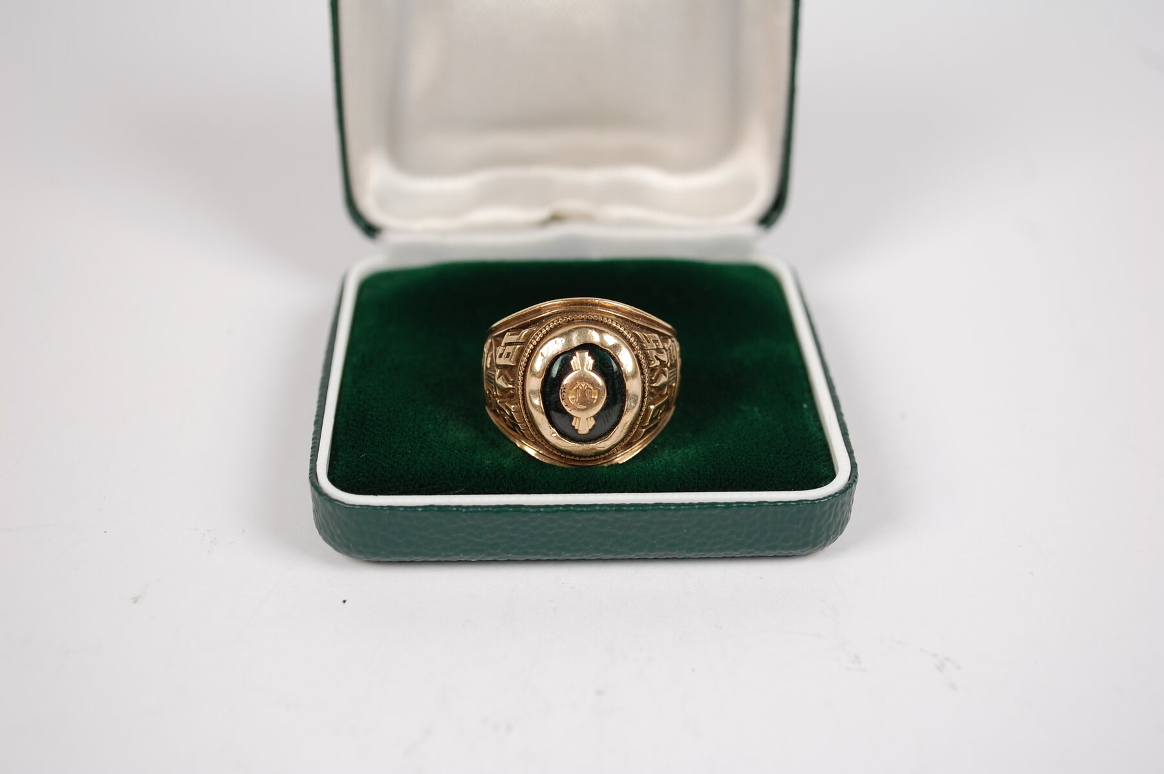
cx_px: 582
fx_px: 1696
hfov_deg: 37.9
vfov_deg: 25.7
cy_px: 387
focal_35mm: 52
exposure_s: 1/160
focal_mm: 35
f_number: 6.3
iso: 200
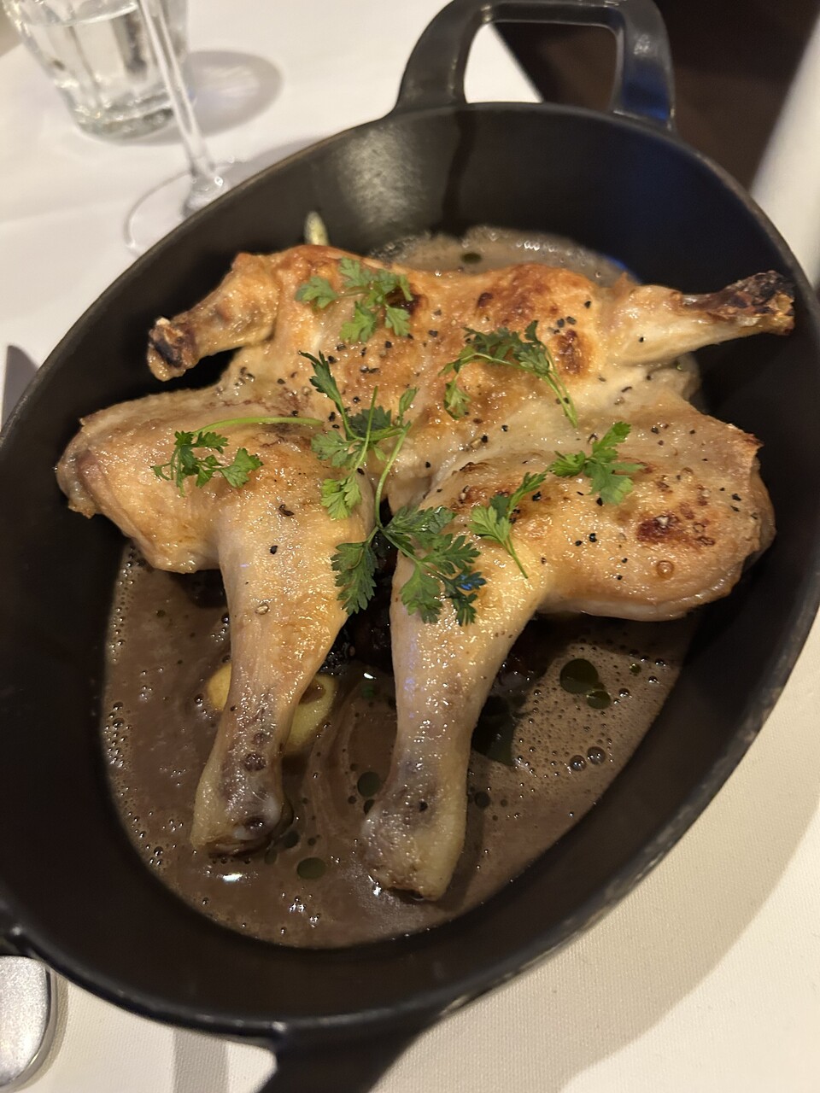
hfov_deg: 53.1
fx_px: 821
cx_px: 410
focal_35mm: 26
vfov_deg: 67.3
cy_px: 546
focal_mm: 5.7
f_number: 1.5
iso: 640
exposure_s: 1/40
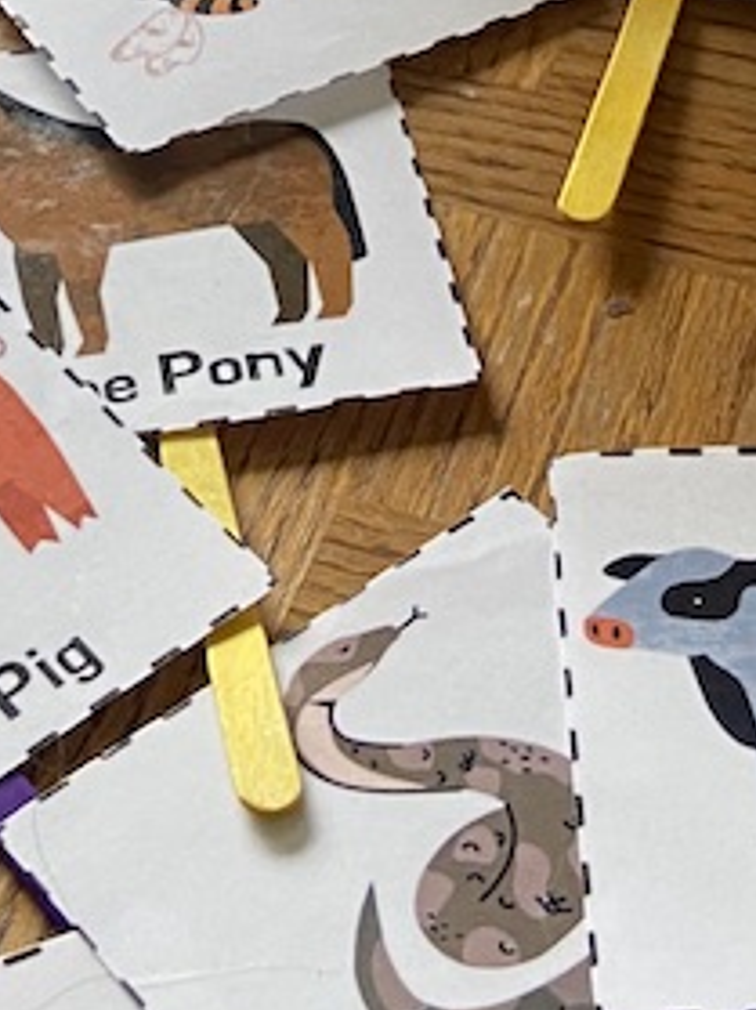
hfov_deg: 13.2
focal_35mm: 112
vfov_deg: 16.0
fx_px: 3264
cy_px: -539
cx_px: 373
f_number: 1.8
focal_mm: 4.25
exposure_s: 1/68
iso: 125
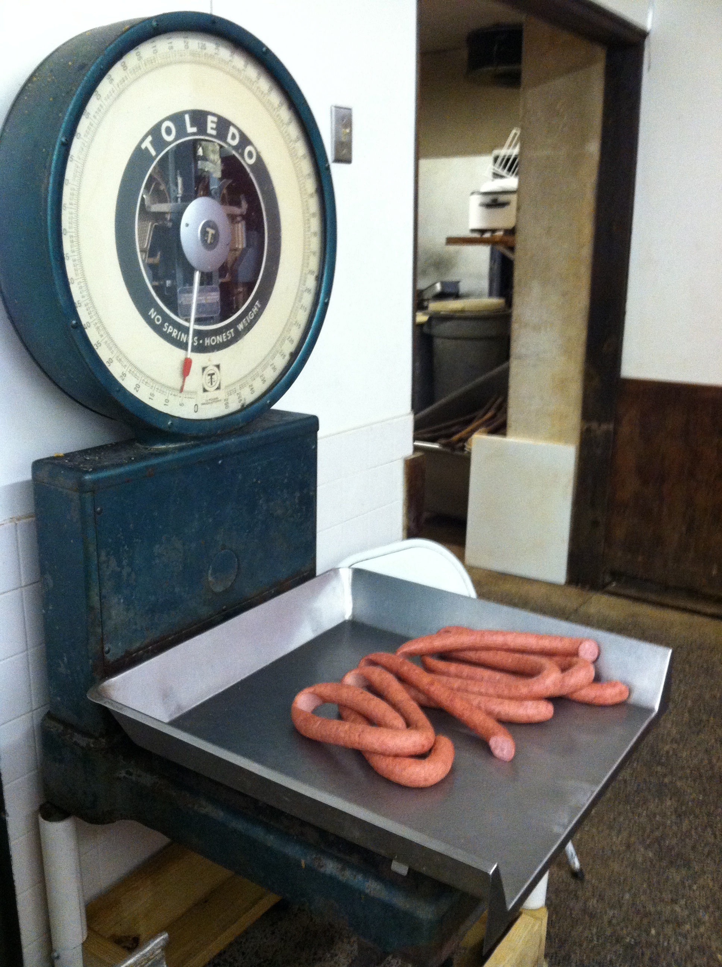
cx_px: 361
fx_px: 976
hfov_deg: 40.6
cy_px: 484
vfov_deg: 52.7
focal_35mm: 35
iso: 320
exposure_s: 1/15
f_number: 2.8
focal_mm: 3.85
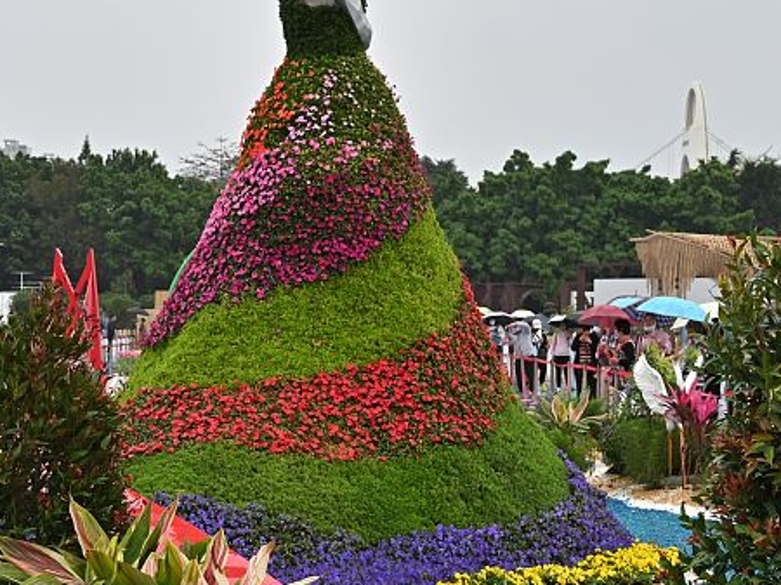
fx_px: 1736
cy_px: 352
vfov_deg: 19.1
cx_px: 385
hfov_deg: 25.3
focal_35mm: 77
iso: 160
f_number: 5.6
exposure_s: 1/125
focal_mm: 30
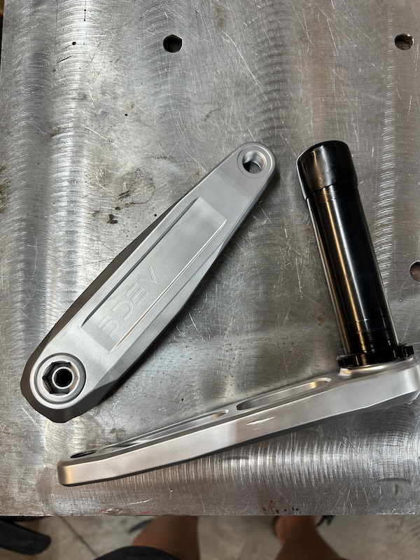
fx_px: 388
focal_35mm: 24
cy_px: 280
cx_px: 210
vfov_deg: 71.6
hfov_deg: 56.8
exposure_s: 1/120
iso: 125
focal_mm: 6.86
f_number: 1.78
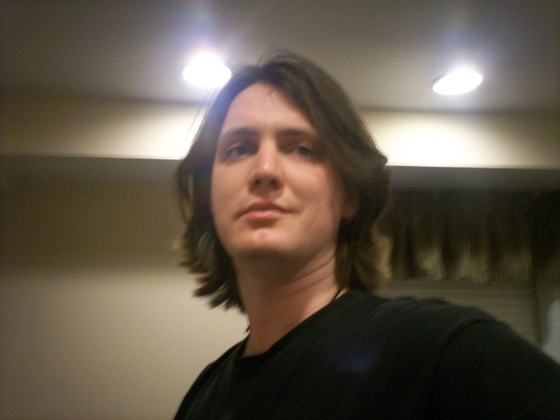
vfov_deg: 39.7
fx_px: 582
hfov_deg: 51.4
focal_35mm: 36
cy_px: 210
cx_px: 280
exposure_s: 1/8
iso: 200
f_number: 4.5
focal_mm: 6
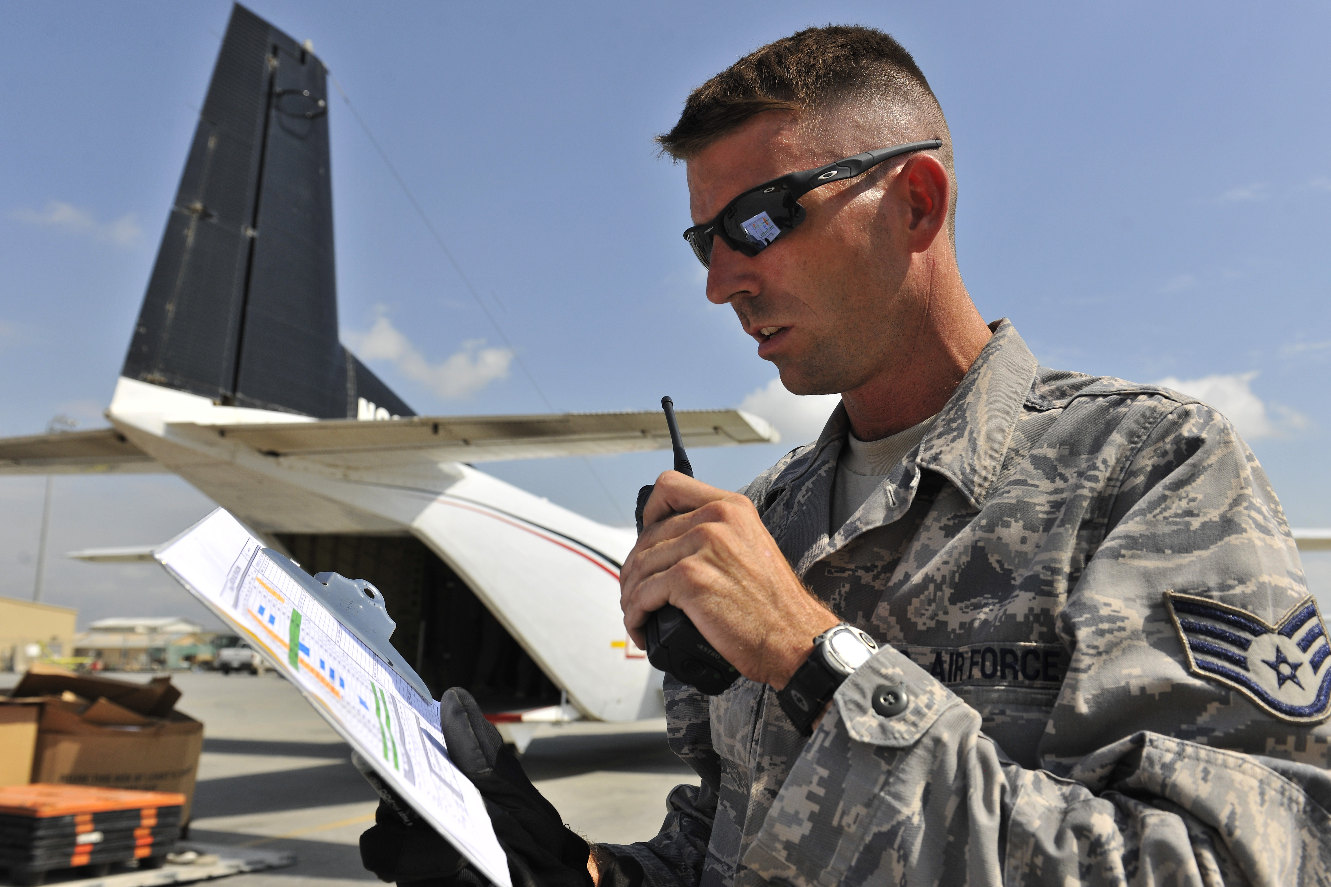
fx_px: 1146
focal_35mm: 31
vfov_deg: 42.3
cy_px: 444
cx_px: 666
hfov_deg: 60.3
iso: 250
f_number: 6.3
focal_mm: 31
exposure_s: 1/1250
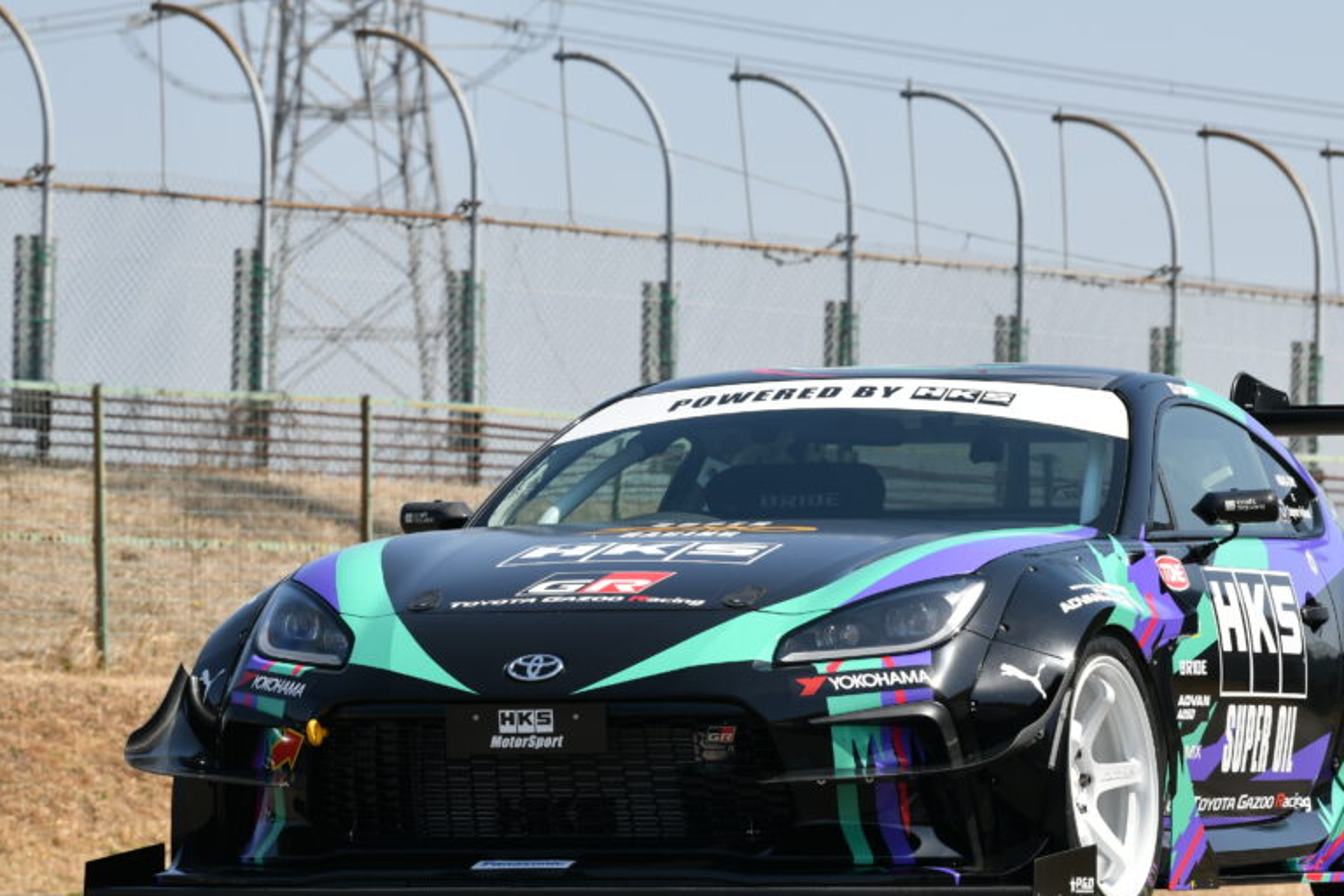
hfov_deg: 8.6
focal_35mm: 240
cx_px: 838
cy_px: 480
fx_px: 8959
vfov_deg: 5.7
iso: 100
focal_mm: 180
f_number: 10
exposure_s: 1/250
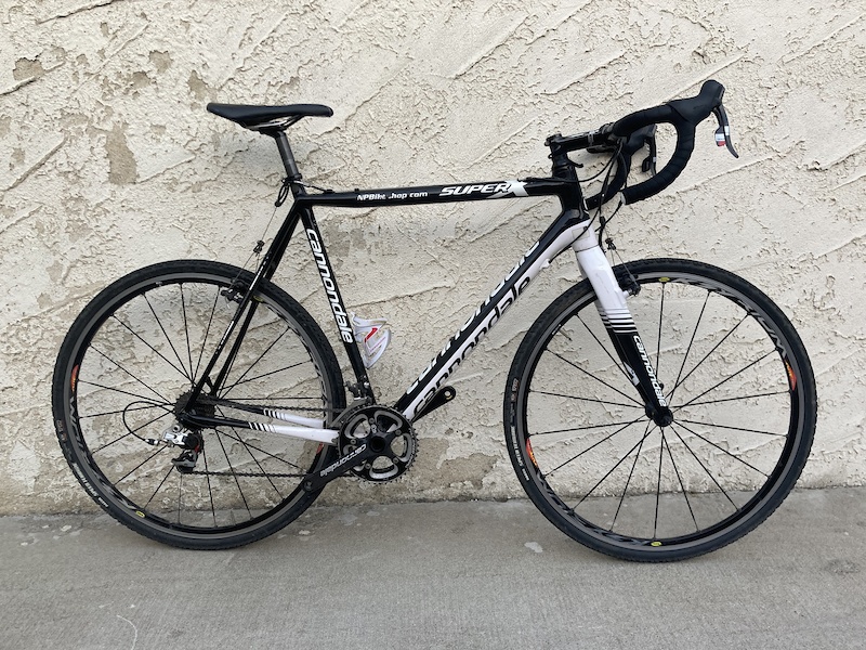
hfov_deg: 63.4
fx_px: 700
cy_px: 325
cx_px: 433
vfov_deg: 49.7
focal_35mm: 28
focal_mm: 3.99
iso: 50
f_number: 1.8
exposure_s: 1/121
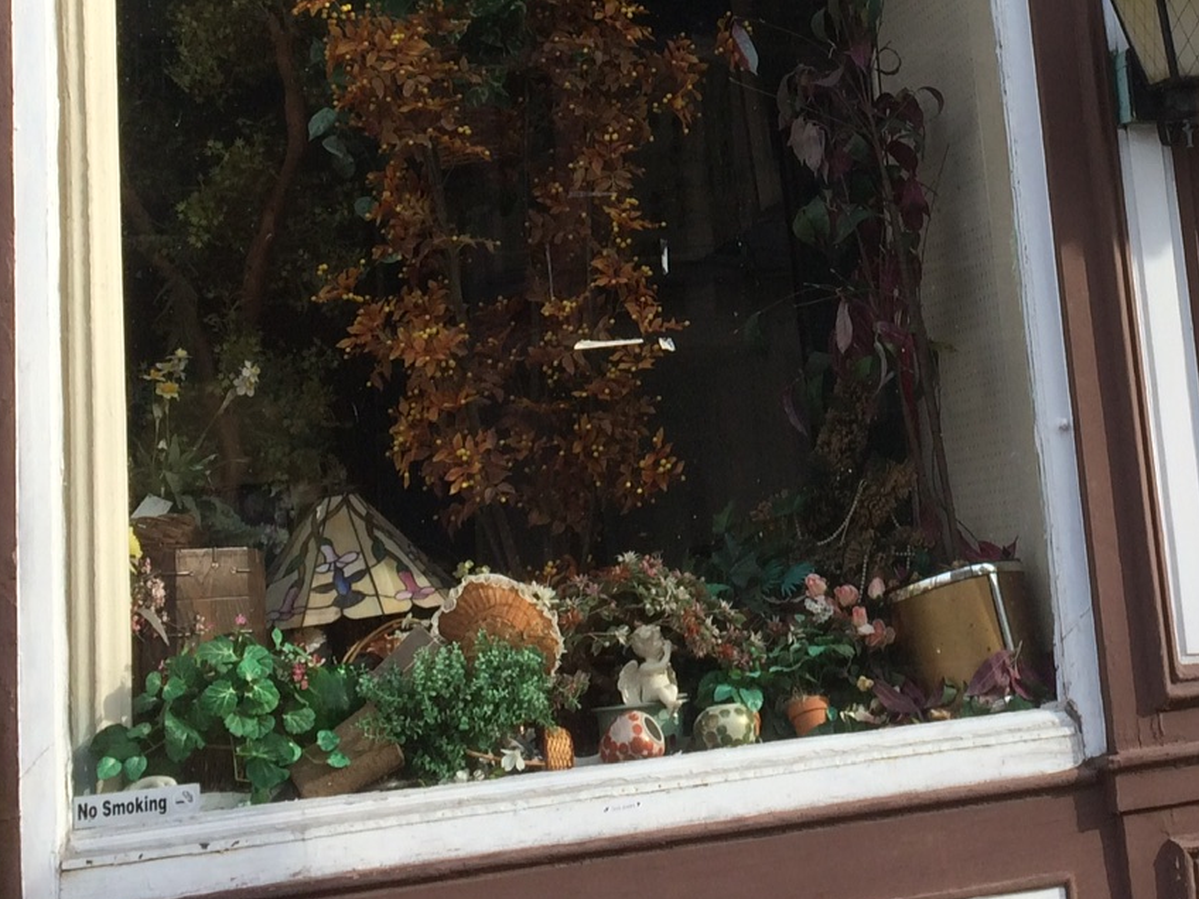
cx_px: 954
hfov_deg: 27.2
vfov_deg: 20.4
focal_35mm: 70
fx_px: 2425
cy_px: 34
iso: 32
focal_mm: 4.15
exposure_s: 1/586
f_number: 2.2
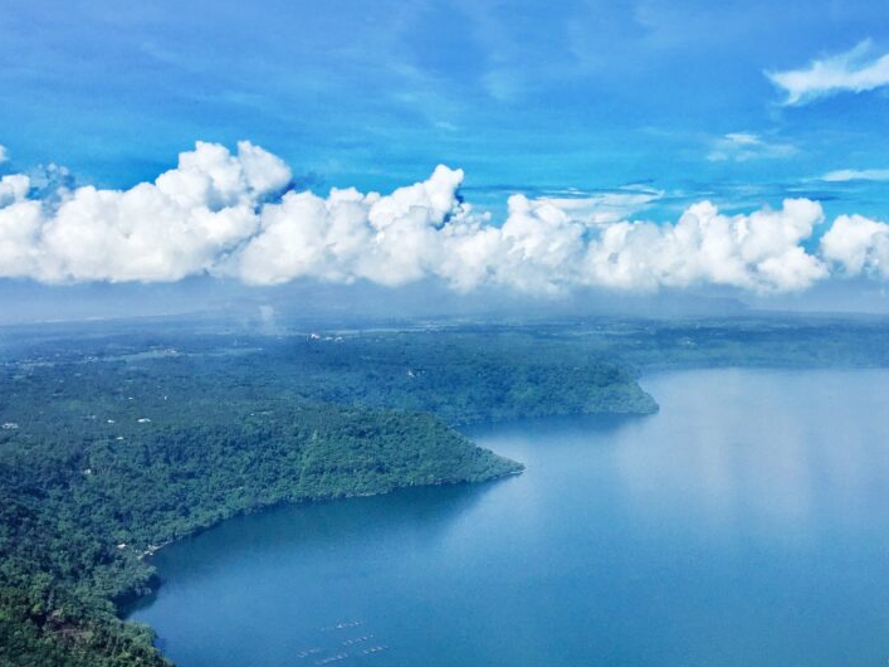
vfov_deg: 34.3
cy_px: 355
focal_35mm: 42
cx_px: 627
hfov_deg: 43.8
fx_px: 1078
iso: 32
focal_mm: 4.15
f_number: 2.2
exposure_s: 1/3968
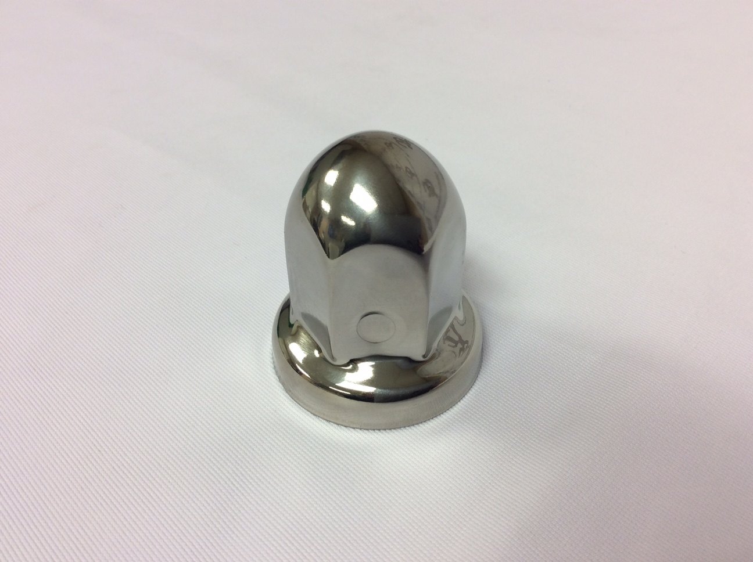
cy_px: 281
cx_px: 376
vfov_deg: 44.1
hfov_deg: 56.9
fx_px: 695
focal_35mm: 32
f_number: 2.4
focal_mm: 3.3
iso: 32
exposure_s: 1/30
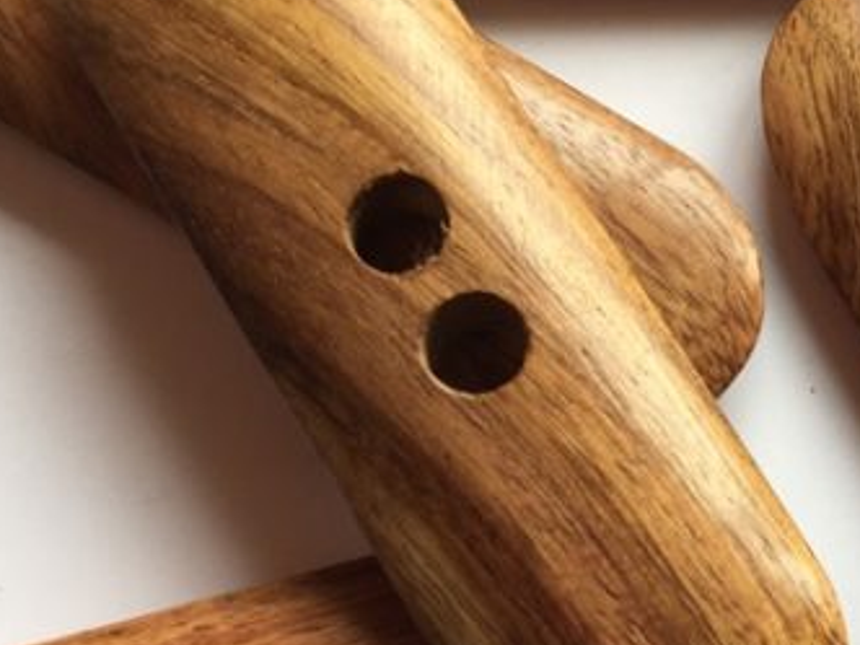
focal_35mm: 67
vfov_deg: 21.9
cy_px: 414
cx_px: 855
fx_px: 1665
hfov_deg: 27.4
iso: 32
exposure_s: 1/50
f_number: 2.2
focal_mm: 4.15
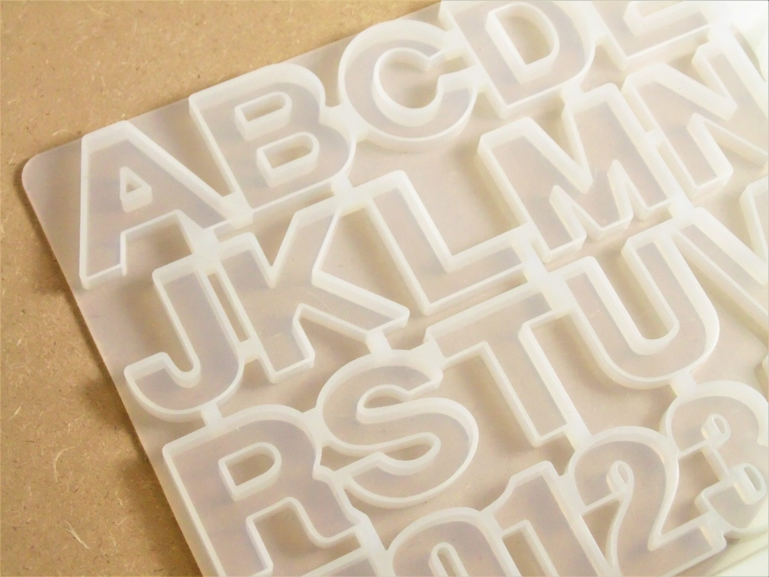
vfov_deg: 22.6
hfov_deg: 29.8
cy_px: 288
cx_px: 384
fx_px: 1444
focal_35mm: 65
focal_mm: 11.7
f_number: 4.1
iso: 800
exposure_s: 1/30
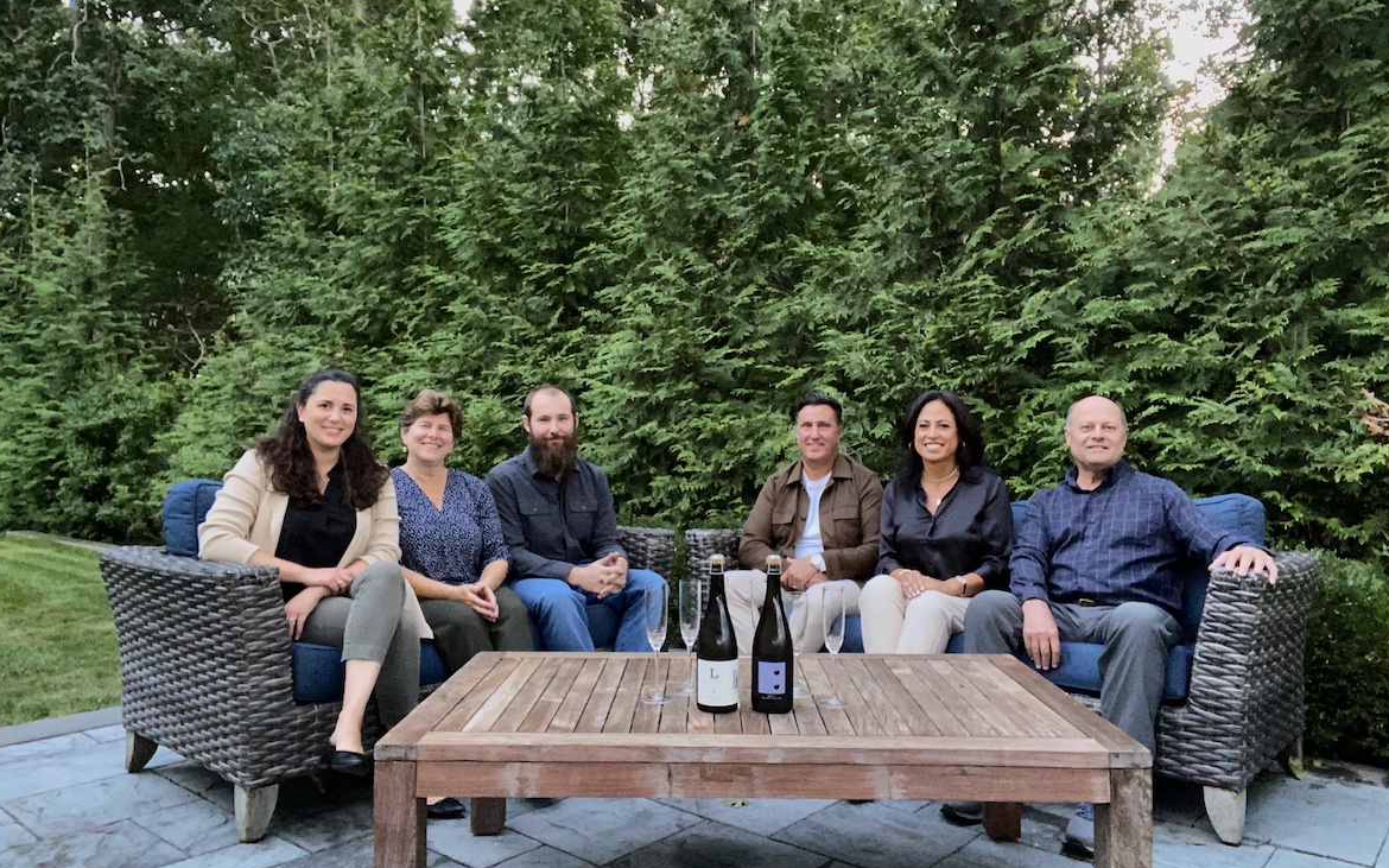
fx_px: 946
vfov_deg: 49.3
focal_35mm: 25
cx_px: 702
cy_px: 449
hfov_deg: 72.5
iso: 320
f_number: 2.2
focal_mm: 2.71
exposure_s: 1/30
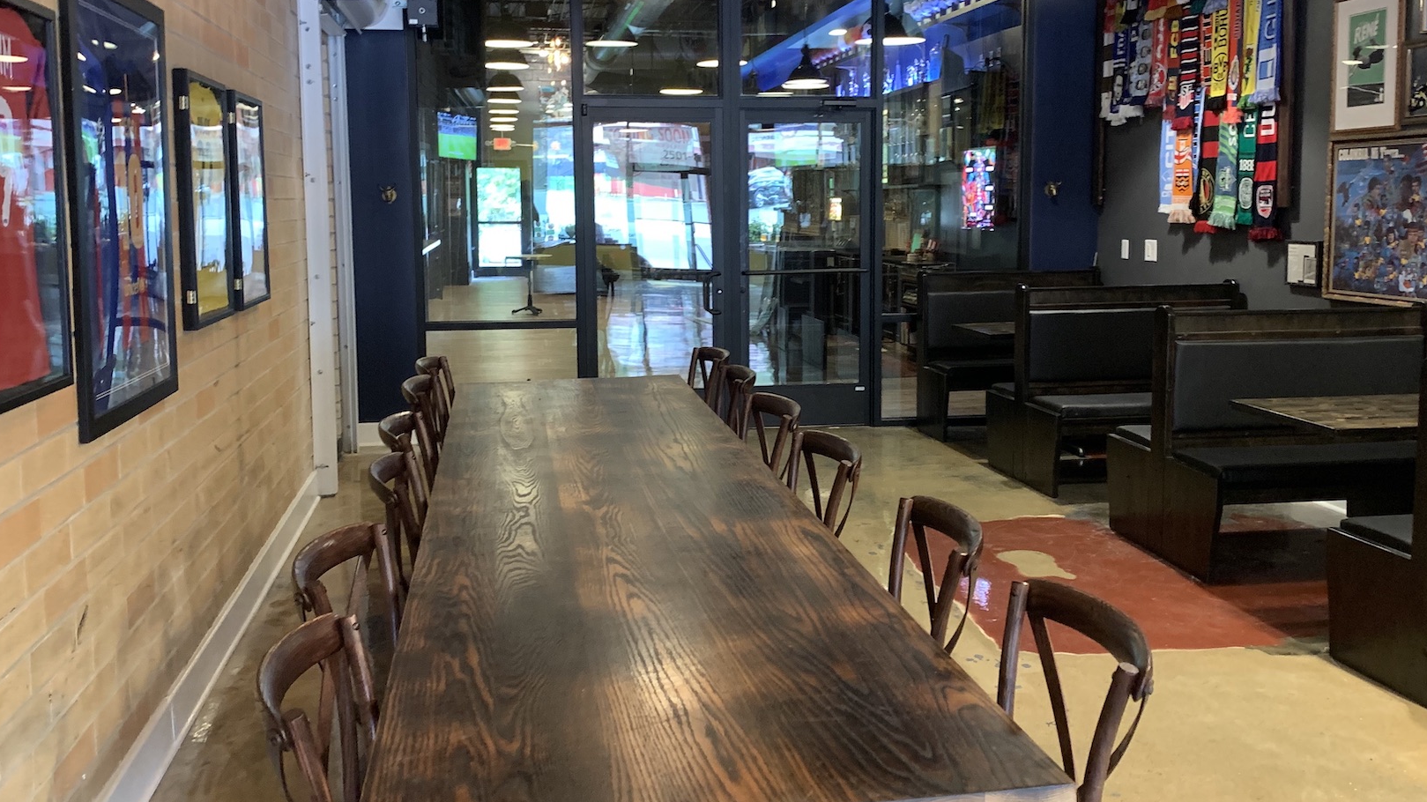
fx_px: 1324
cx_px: 724
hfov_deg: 56.6
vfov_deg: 33.6
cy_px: 342
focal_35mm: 35
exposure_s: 1/30
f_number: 1.8
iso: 500
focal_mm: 4.25
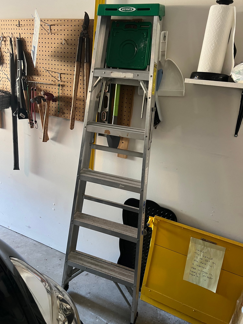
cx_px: 122
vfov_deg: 67.3
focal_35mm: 26
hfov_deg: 53.1
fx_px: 243
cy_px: 162
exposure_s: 1/60
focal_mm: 5.7
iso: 320
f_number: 1.5
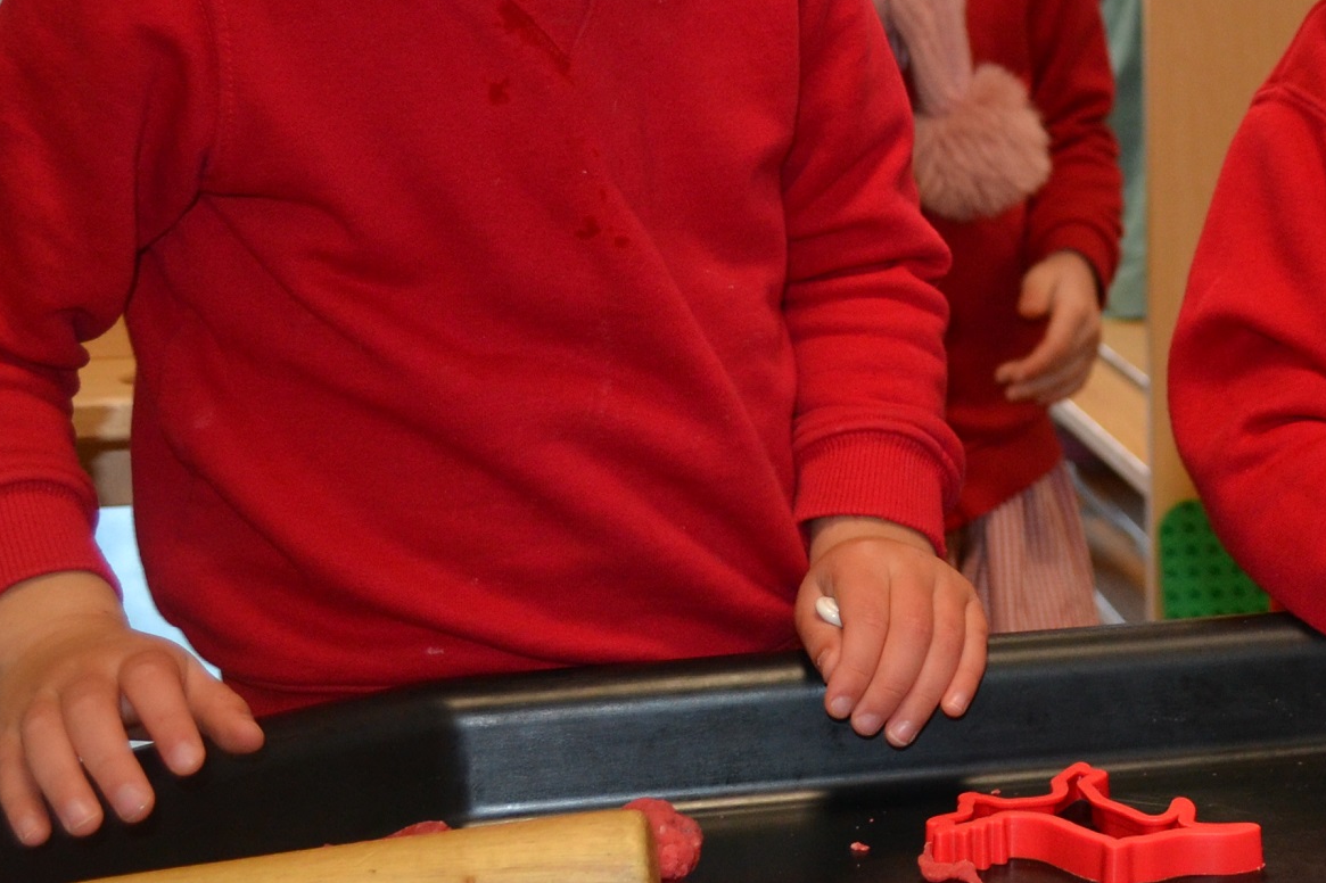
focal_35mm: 85
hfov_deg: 23.0
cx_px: 1325
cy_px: 92
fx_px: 3130
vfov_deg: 15.9
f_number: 4
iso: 400
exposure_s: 1/80
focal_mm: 22
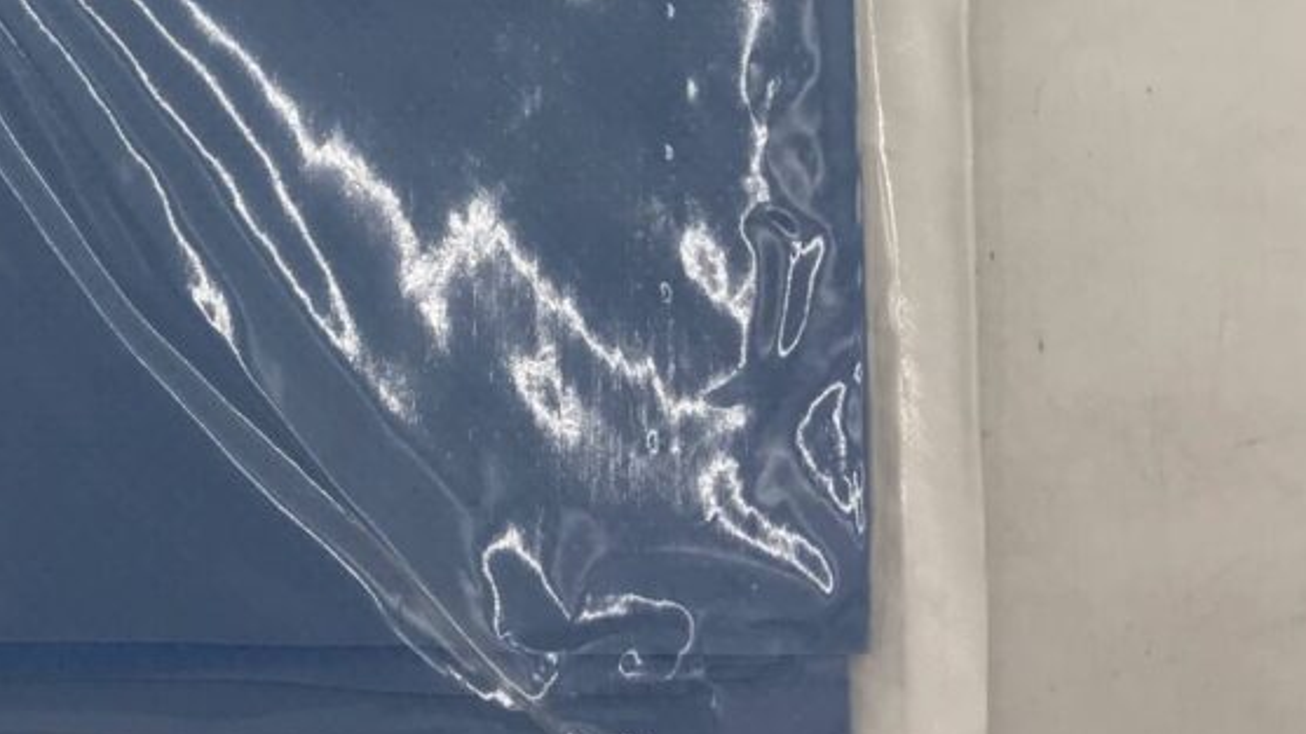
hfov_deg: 28.3
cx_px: 253
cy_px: -390
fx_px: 2527
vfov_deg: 15.2
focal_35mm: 73
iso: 20
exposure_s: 1/257
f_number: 1.8
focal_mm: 3.99
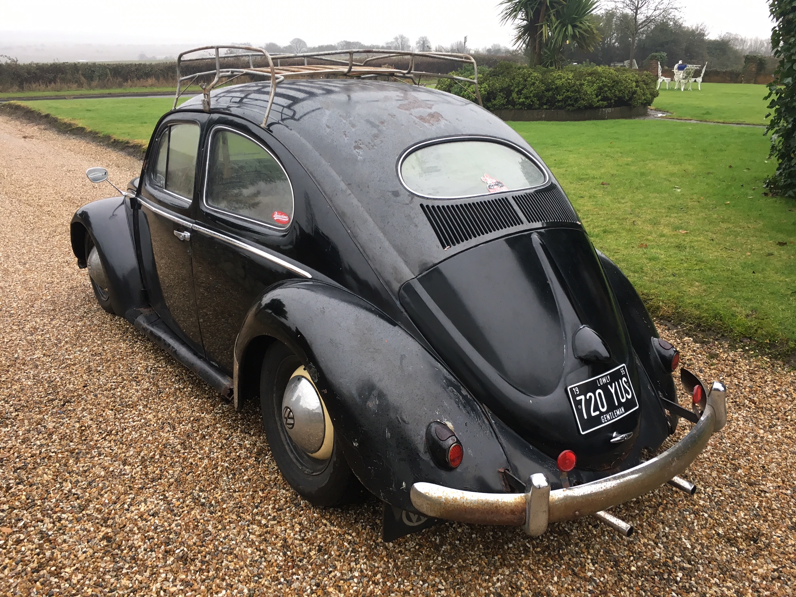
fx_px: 667
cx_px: 398
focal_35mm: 29
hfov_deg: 61.7
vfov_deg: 48.2
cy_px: 298
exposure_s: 1/33
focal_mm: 4.15
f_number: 2.2
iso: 32
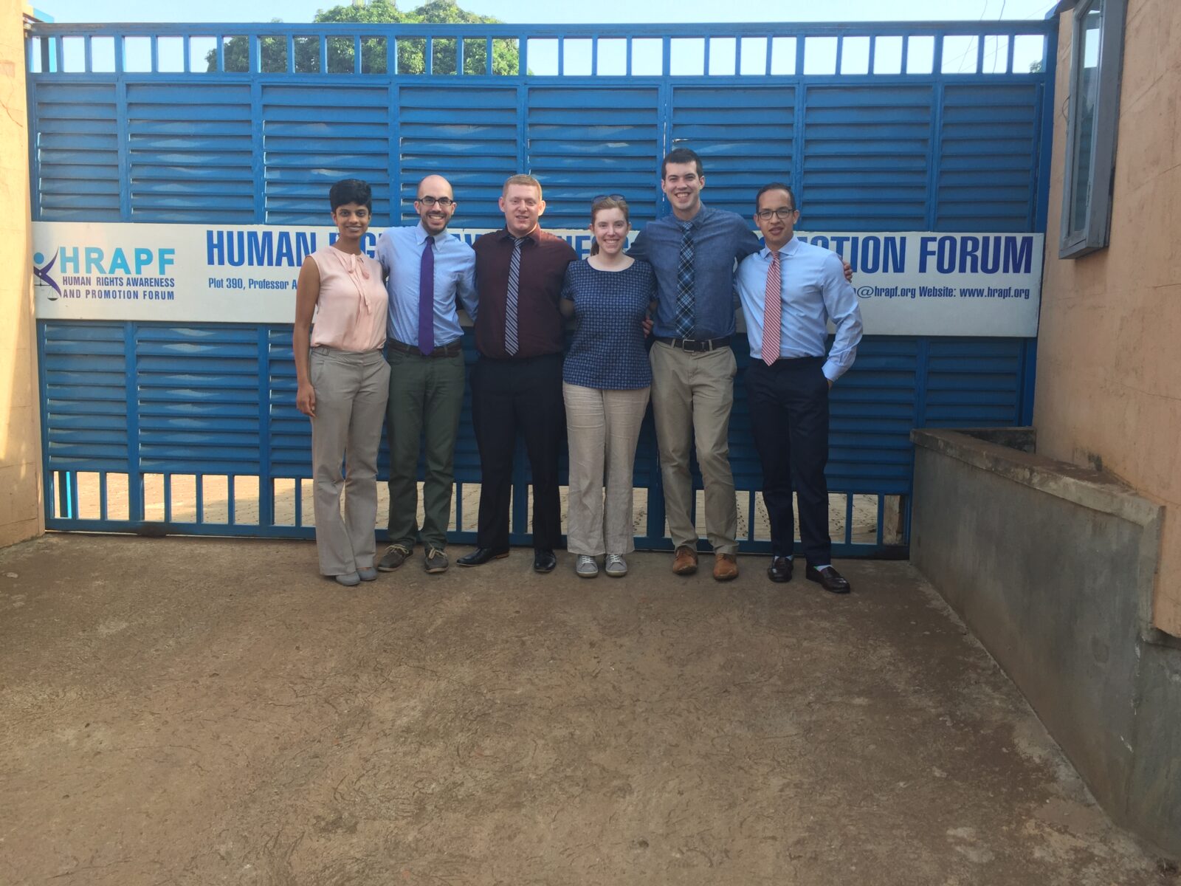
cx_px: 590
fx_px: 989
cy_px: 443
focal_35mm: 29
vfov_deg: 48.2
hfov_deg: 61.7
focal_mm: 4.15
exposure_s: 1/210
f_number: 2.2
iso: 32
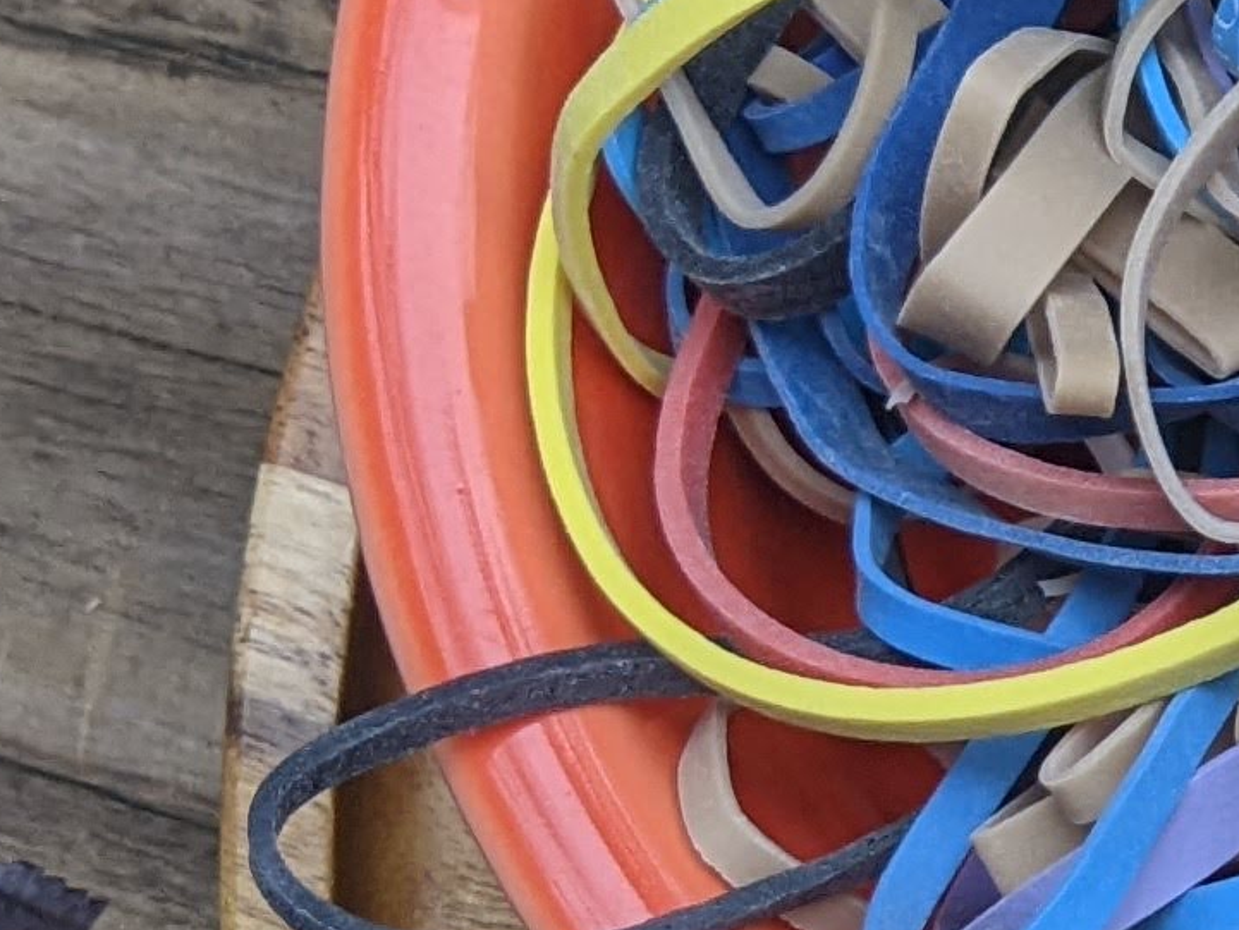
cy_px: 904
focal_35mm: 151
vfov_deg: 9.8
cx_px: 2449
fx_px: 5406
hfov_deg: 11.8
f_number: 1.8
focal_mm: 4.44
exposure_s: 1/120
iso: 60
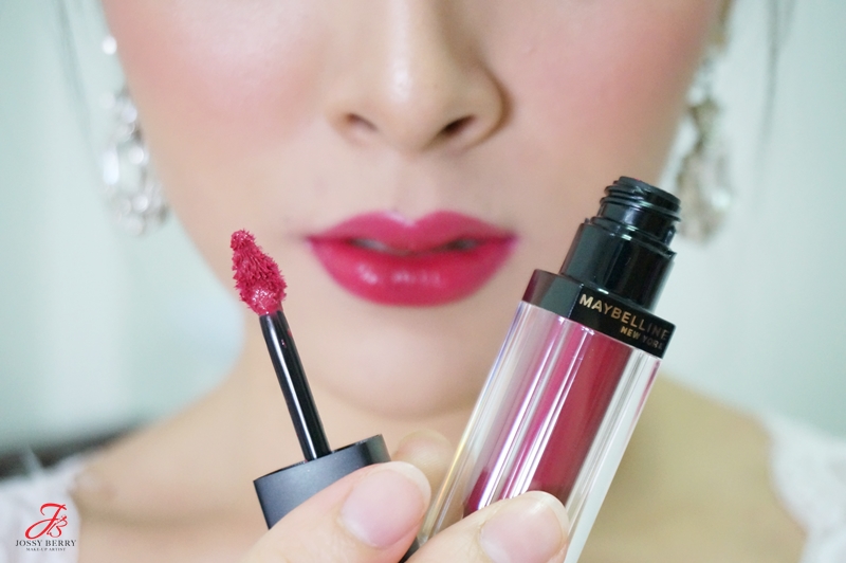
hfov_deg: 32.7
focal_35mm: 62
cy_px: 282
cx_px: 423
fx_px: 1444
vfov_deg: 22.0
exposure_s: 1/40
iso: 3200
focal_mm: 41
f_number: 5.6
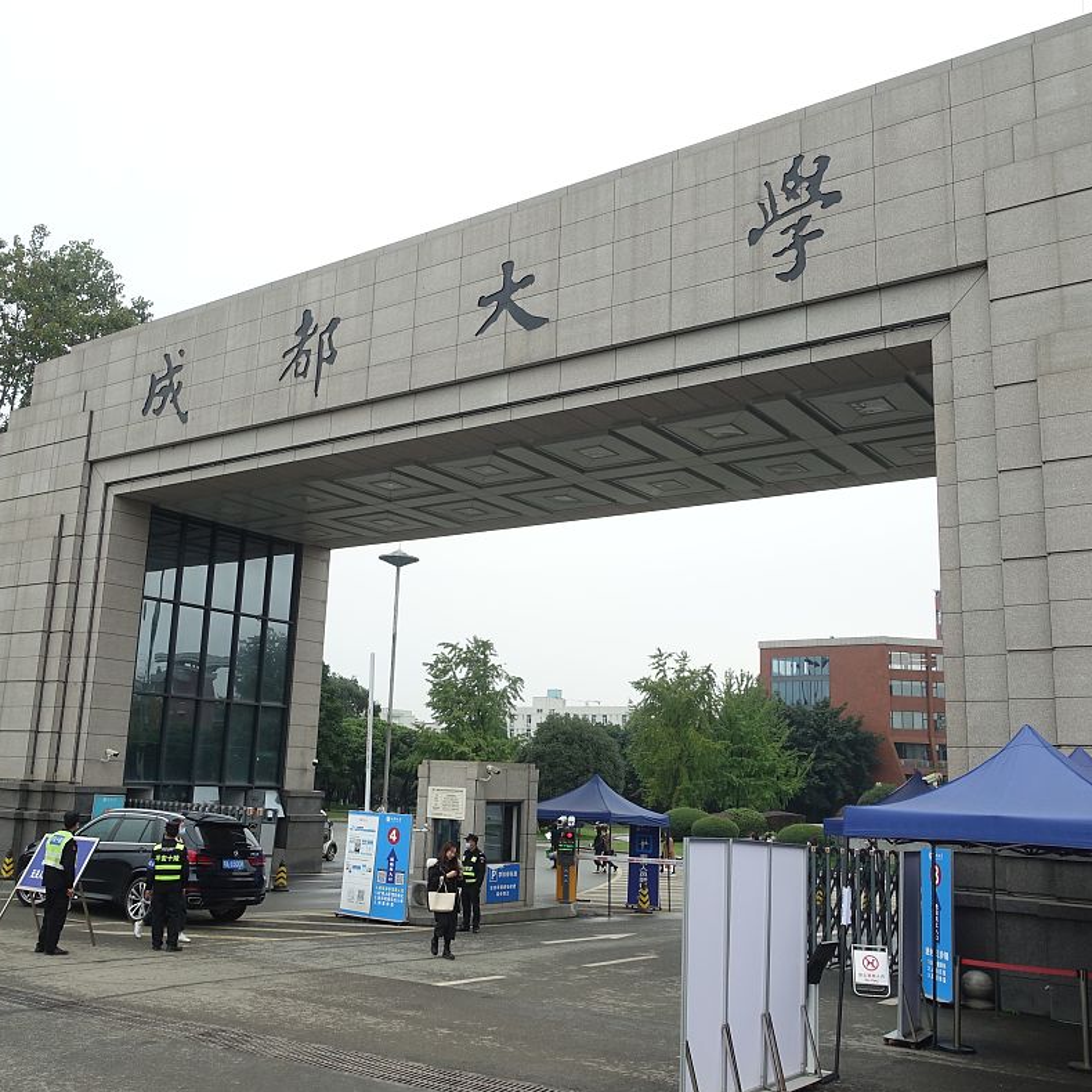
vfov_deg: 52.5
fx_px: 1106
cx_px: 509
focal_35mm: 31
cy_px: 543
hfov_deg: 52.5
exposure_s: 1/320
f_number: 3.5
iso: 250
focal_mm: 8.8
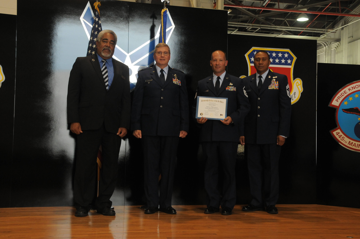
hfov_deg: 41.2
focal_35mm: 48
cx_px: 180
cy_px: 120
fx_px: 479
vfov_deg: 28.0
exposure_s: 1/60
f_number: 8
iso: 1000
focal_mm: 32
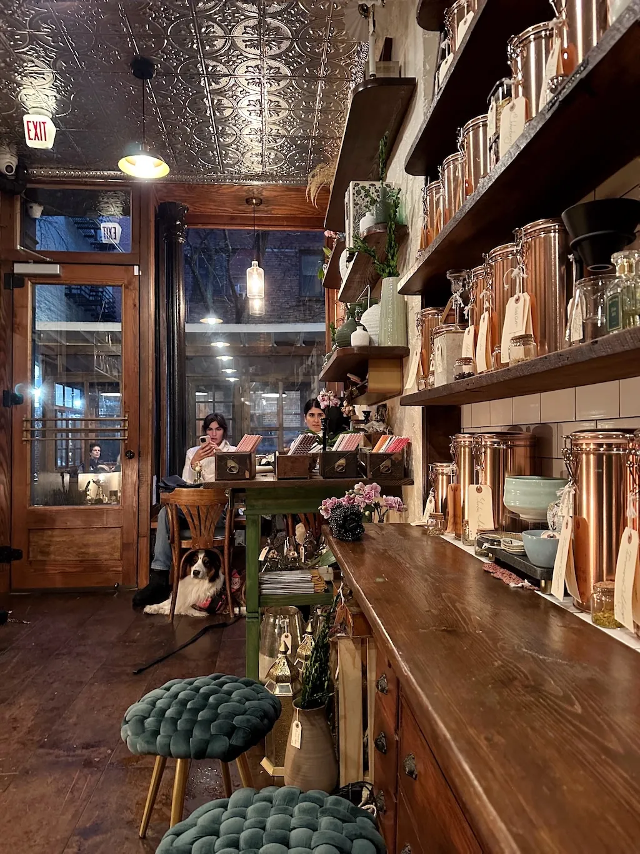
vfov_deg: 71.6
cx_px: 320
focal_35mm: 24
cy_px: 427
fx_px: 592
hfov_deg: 56.8
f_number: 1.78
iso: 1000
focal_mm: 6.86
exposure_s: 1/30
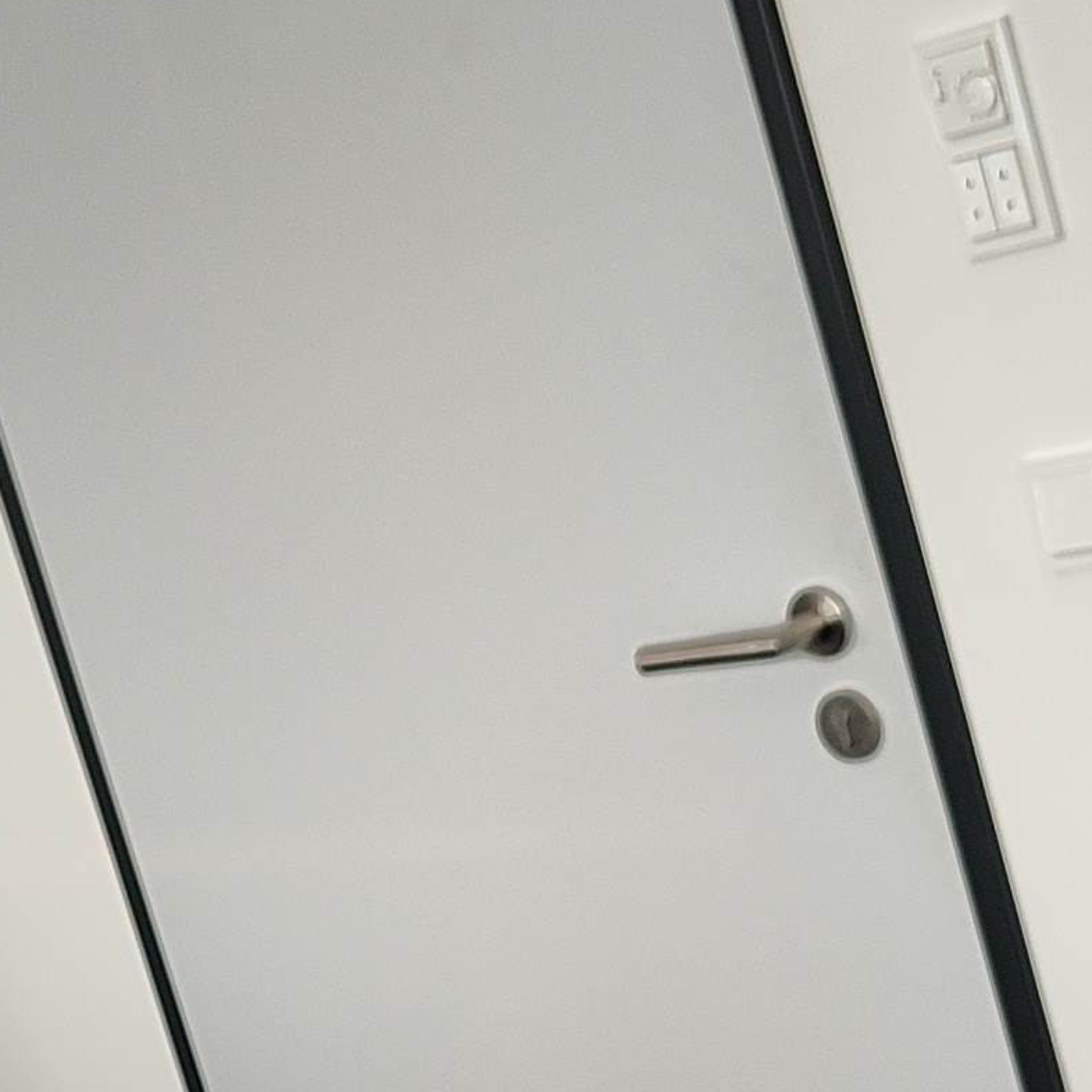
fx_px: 3783
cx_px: 119
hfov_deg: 16.2
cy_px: 1027
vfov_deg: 16.2
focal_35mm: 106
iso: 127
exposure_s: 1/100
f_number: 1.88
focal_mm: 5.56
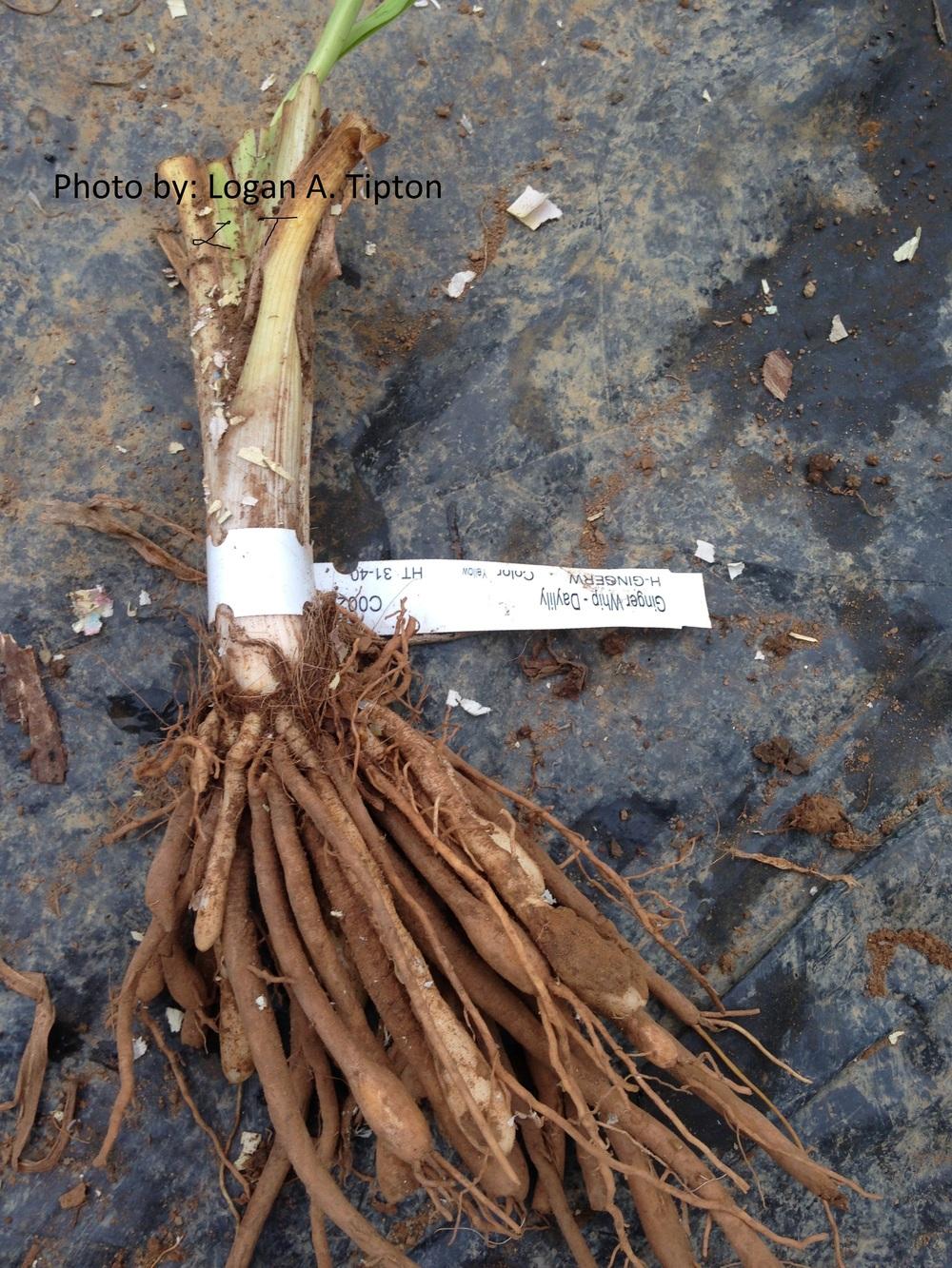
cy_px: 634
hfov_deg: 43.0
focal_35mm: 33
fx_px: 1210
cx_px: 476
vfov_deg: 55.3
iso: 50
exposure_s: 1/168
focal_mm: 4.12
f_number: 2.4
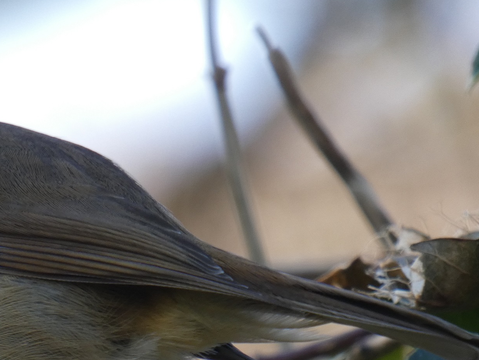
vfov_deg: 1.0
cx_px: 62
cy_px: 342
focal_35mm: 1503
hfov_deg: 1.3
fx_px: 20800
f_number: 5.6
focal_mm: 135.6
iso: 125
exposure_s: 1/100
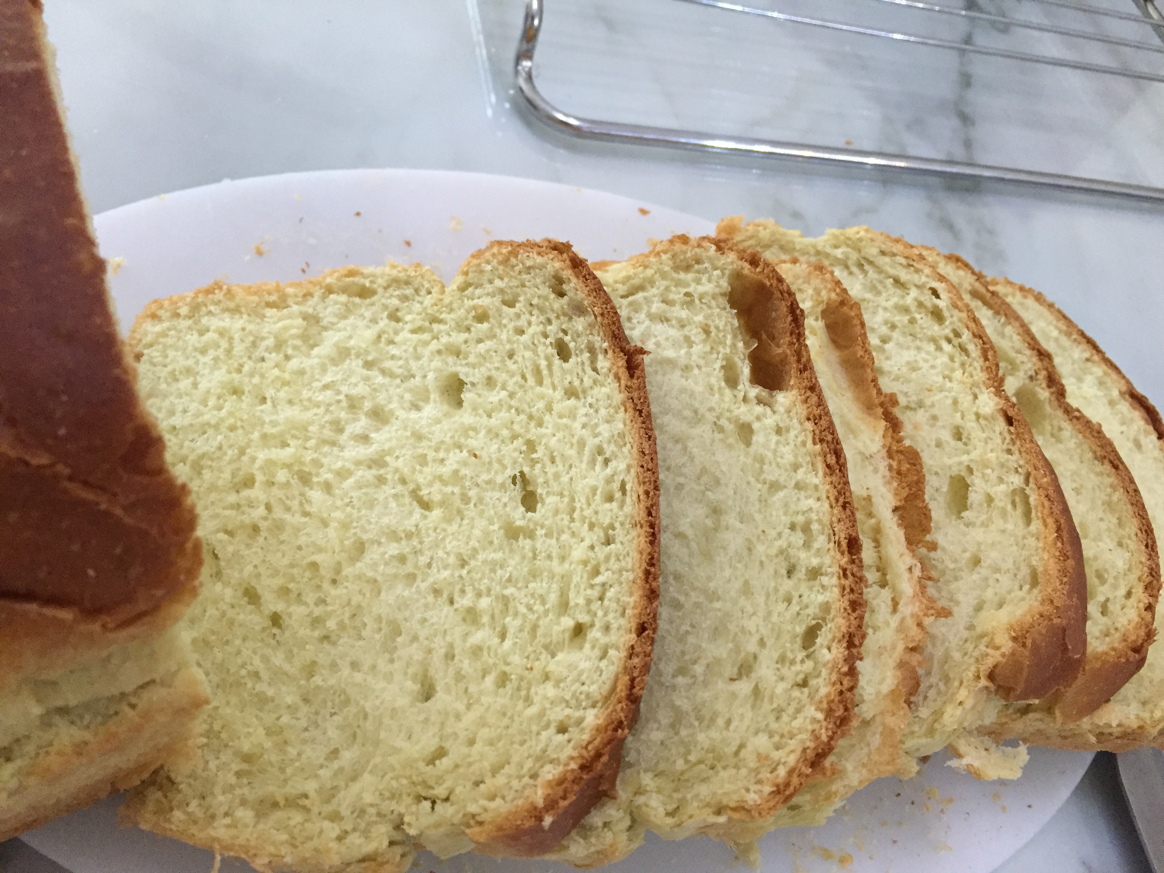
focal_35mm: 29
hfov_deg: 61.7
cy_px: 436
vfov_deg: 48.2
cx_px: 582
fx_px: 975
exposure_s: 1/33
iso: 250
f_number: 2.2
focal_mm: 4.15
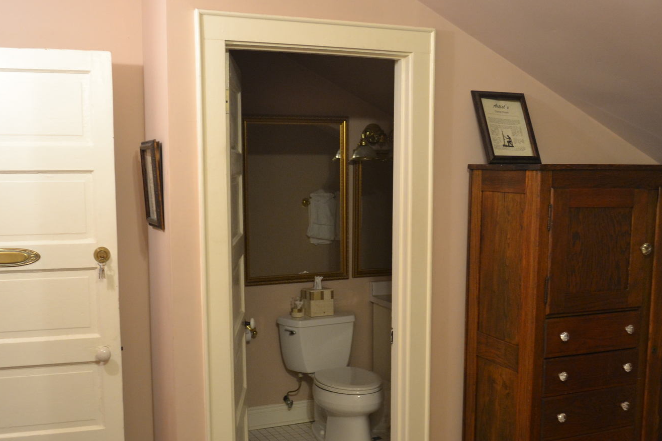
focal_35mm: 41
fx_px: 754
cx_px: 367
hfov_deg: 47.3
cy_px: 281
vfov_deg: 32.4
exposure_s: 1/15
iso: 640
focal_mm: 18
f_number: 3.5
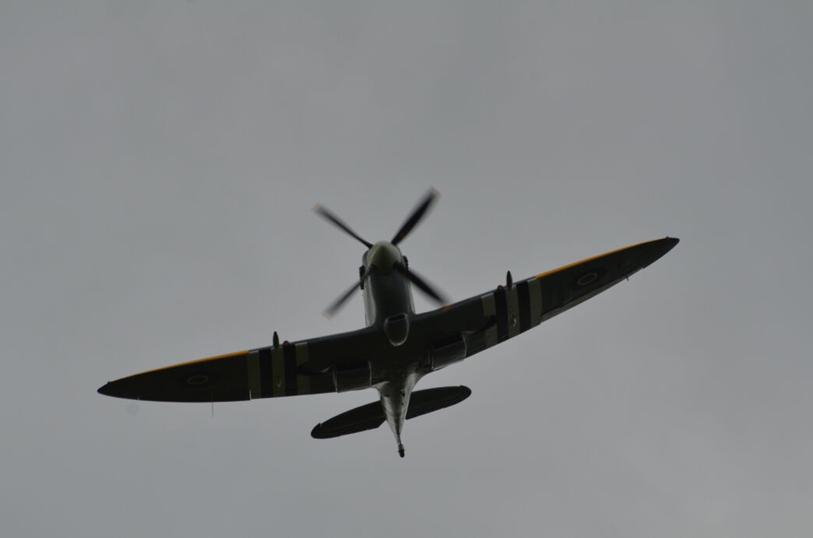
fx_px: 10139
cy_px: 269
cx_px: 406
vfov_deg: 3.0
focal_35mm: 450
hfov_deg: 4.6
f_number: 8
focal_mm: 300
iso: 400
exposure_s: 1/800
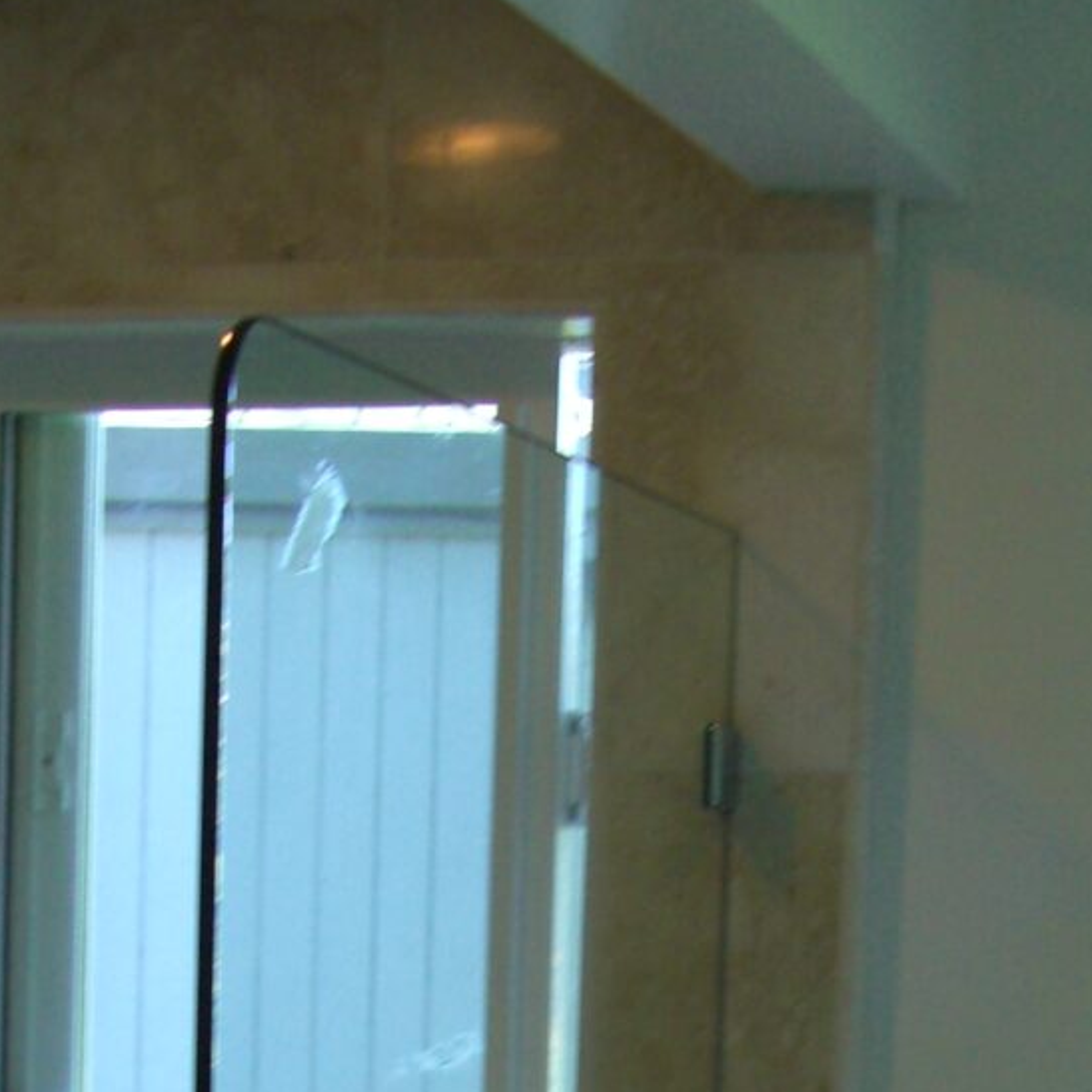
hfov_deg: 14.8
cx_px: 531
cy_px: 1869
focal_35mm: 118
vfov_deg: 13.5
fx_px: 4211
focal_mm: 7.9
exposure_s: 1/60
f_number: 2.8
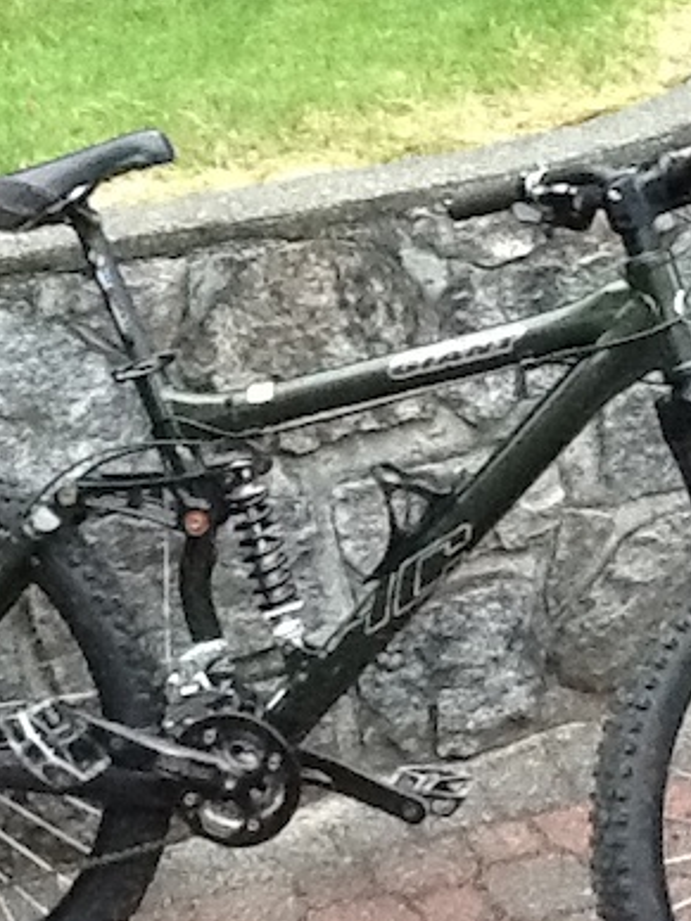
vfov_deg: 29.0
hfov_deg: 22.2
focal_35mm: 66
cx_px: 392
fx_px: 1757
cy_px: 681
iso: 320
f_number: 2.4
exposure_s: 1/30
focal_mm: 2.03
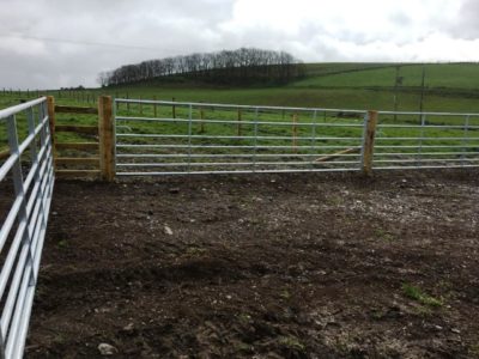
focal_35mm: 29
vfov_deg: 48.2
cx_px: 240
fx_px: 401
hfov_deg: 61.7
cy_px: 180
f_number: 2.2
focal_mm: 4.15
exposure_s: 1/1876
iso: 25
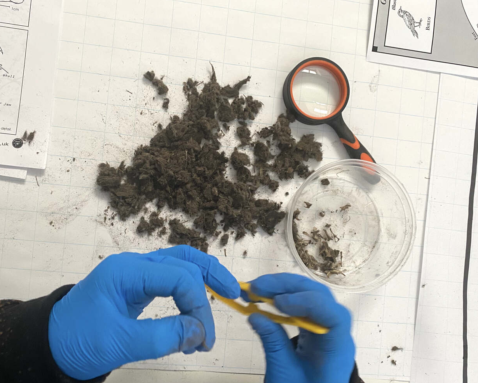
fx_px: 467
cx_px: 213
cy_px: 220
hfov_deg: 54.1
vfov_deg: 44.4
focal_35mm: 33
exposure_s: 1/60
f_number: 1.8
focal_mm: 4.25
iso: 160
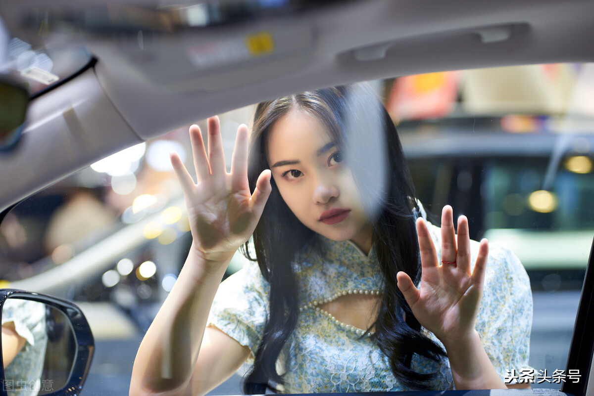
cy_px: 198
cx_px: 297
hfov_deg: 23.9
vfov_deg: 16.1
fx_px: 1403
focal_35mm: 85
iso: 180
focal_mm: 85
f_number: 2.5
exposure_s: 1/80
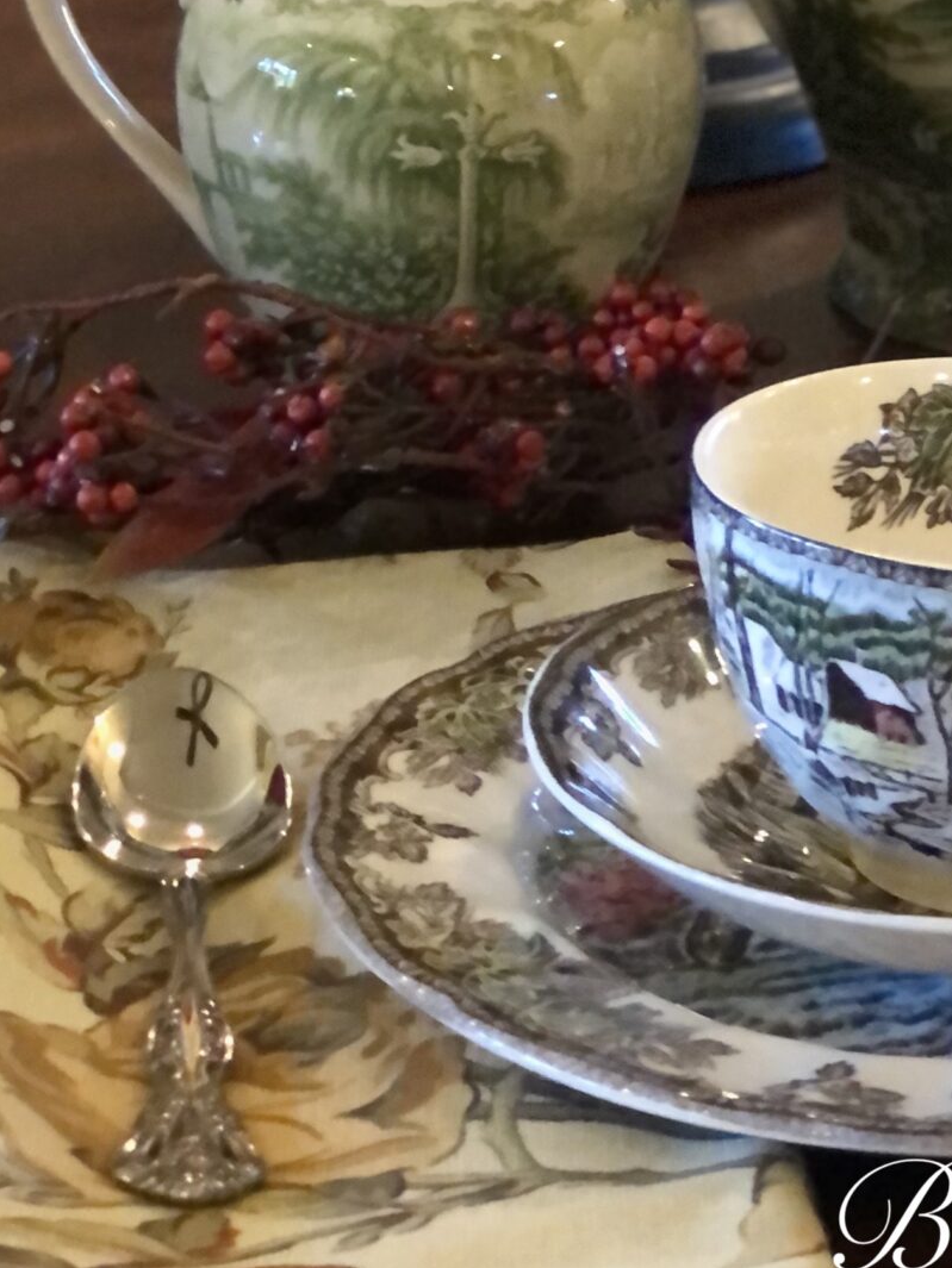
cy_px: -81
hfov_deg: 10.7
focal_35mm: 137
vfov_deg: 14.1
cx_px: 970
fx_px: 5023
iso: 800
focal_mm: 6.6
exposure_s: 1/30
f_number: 2.8
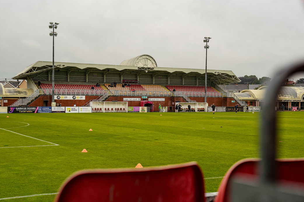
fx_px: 464
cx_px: 152
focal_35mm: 55
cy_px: 109
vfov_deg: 24.6
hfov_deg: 36.2
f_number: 4.5
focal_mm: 48
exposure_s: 1/800
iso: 1000
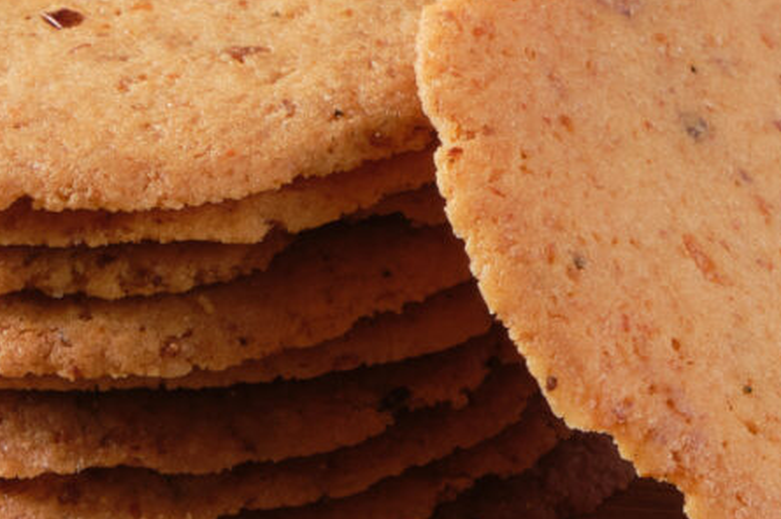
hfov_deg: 3.0
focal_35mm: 691
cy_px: -252
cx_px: 1032
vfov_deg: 2.0
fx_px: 14979
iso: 200
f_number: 8
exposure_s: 1/200
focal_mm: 80
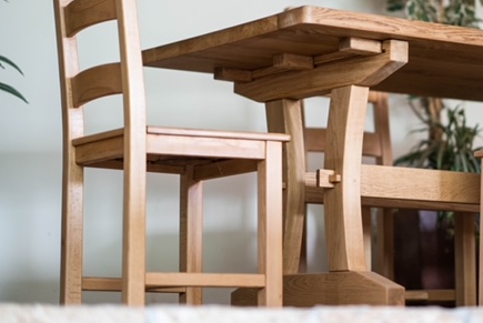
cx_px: 350
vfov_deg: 11.0
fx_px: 1679
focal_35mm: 125
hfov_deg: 16.3
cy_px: 112
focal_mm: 85
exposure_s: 1/320
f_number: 1.4
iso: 1250
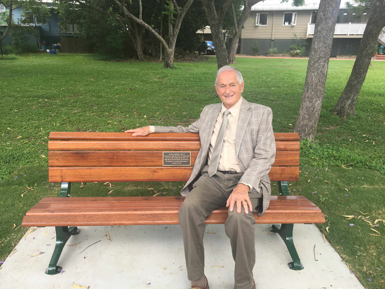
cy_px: 144
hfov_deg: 61.7
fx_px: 323
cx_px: 192
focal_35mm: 29
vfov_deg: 48.2
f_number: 2.2
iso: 25
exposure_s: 1/105
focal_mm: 4.15
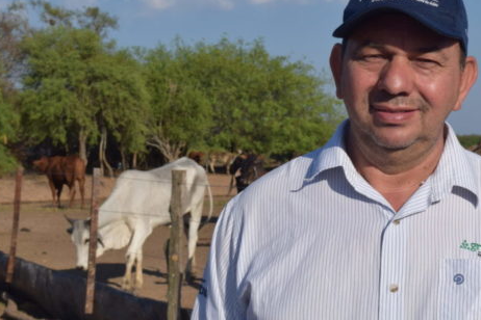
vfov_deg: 15.0
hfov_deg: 22.2
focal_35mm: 91
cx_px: 370
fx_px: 1214
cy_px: 181
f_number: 11
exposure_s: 1/500
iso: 200
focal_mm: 35
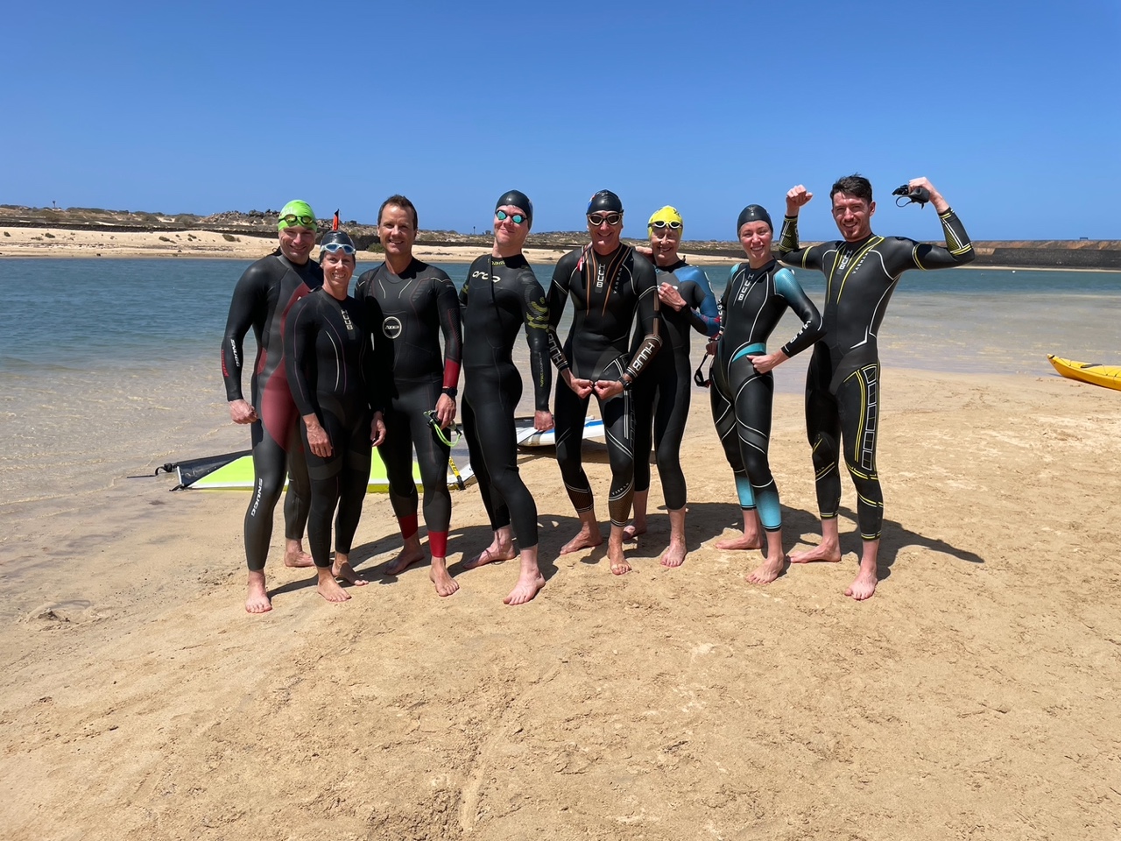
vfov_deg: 53.1
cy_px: 420
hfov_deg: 67.3
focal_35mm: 26
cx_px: 560
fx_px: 842
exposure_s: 1/5051
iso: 32
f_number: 1.6
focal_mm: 4.2
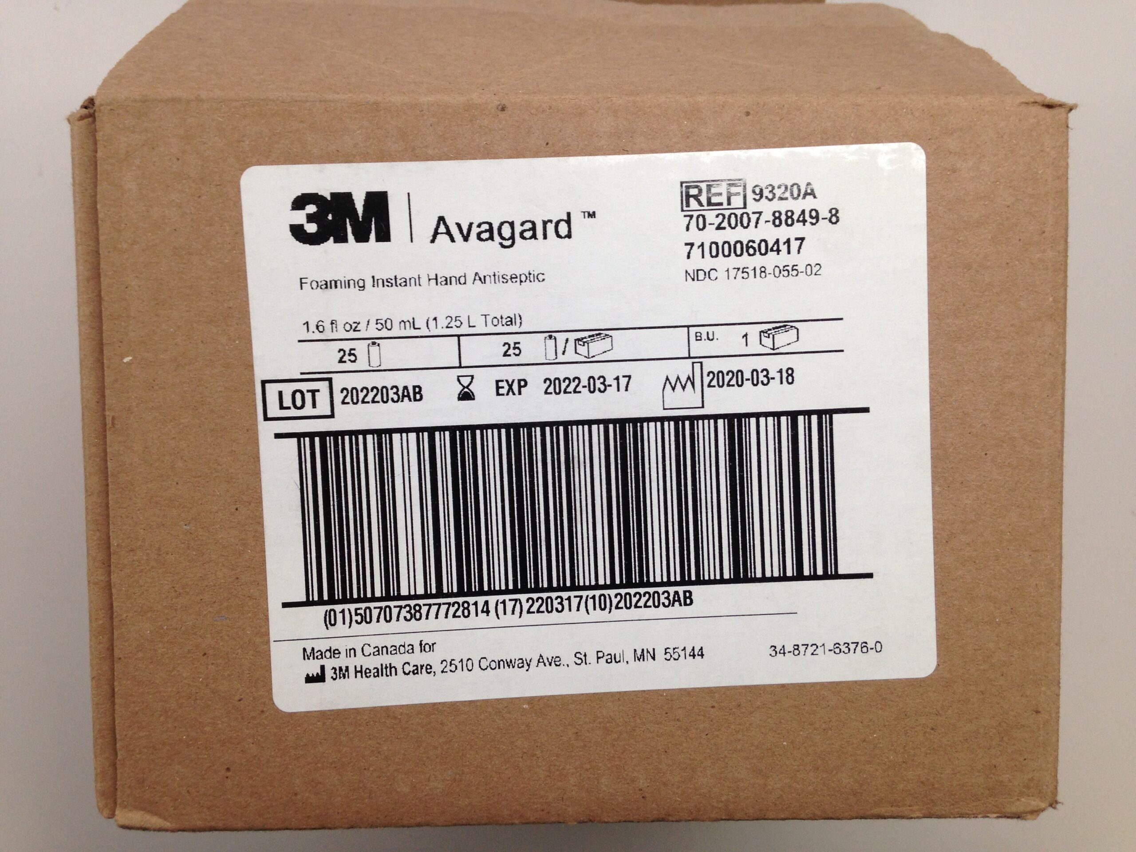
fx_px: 1083
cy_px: 426
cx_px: 568
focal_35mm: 33
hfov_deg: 55.4
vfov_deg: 42.9
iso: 64
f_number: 2.4
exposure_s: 1/60
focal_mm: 4.12
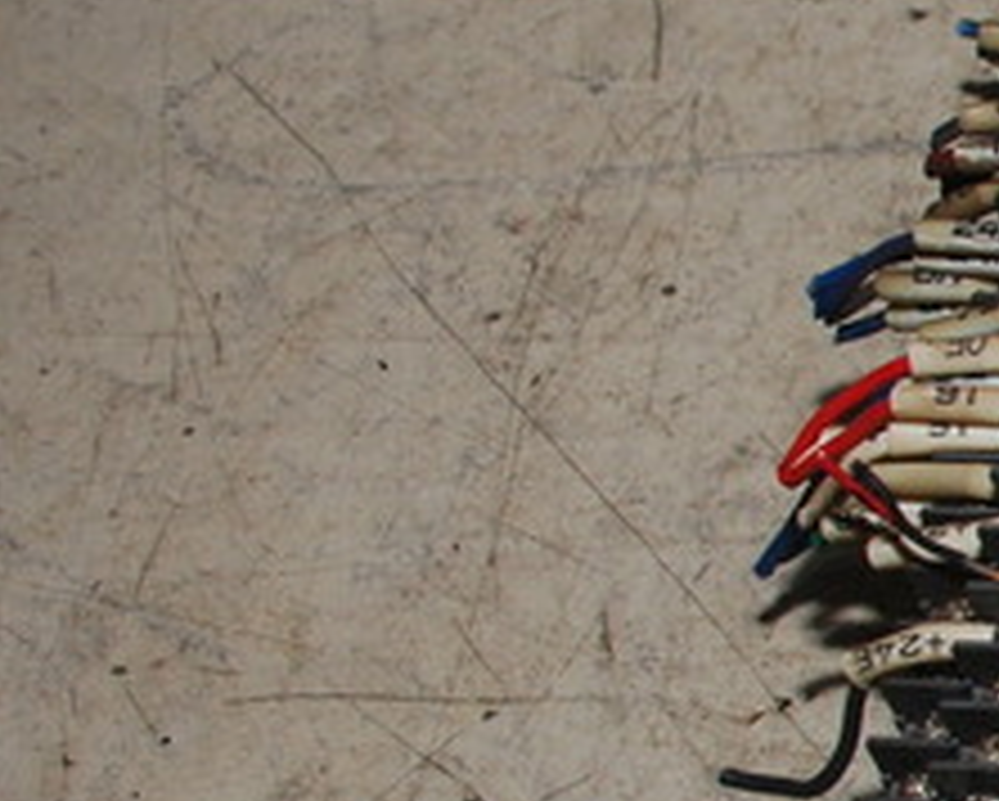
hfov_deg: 12.5
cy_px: 646
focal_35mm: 130
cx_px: 2156
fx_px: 3847
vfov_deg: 11.8
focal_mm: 20
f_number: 5
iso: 200
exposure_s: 1/60
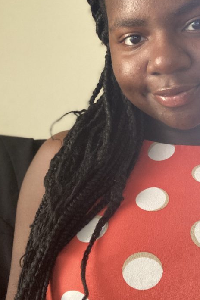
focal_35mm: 49
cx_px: 121
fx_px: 408
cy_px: 125
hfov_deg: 27.5
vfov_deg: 40.2
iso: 320
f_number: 2.2
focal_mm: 2.87
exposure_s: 1/47
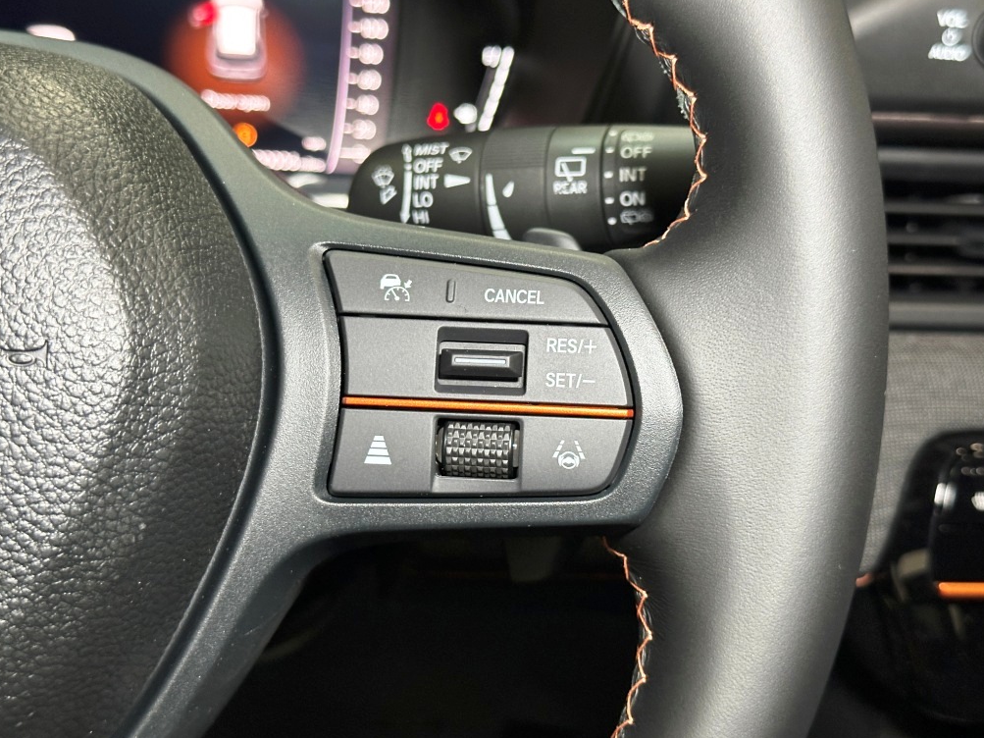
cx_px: 495
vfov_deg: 29.7
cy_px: 374
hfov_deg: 38.9
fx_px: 1393
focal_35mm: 49
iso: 400
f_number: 1.78
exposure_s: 1/40
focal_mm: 6.86
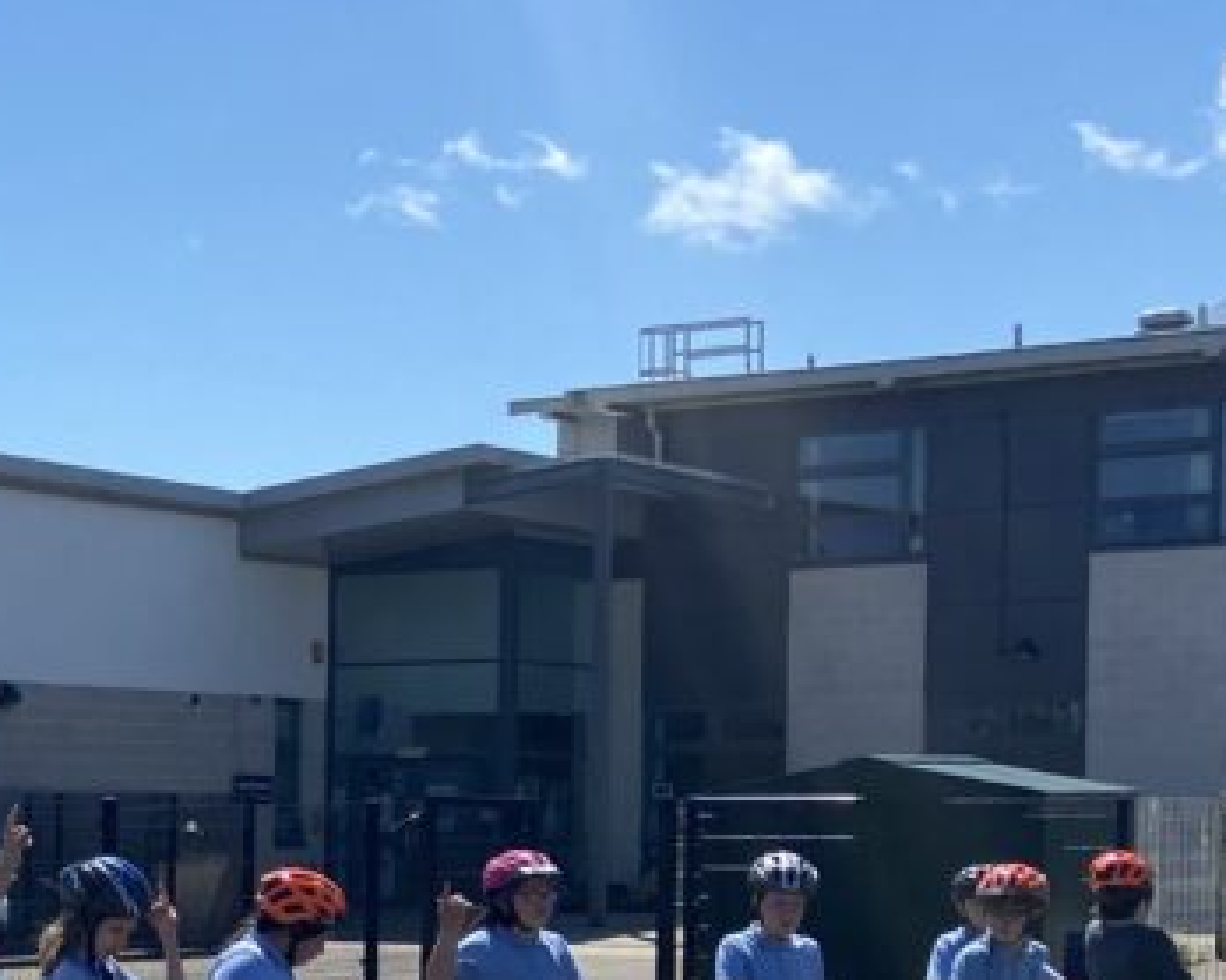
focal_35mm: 92
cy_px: 975
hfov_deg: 18.9
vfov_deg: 16.4
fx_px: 3336
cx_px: -479
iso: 32
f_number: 1.8
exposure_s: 1/3401
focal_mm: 4.25
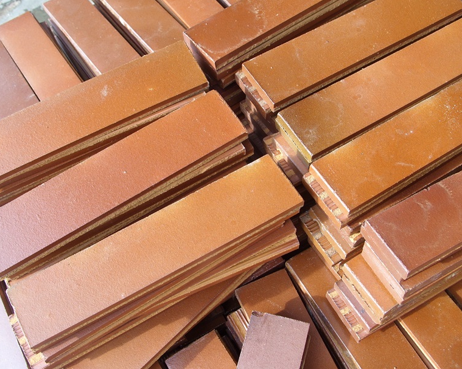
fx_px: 602
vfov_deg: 34.1
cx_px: 247
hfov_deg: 42.0
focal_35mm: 44
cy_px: 165
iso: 50
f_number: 4
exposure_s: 1/109
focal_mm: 7.8
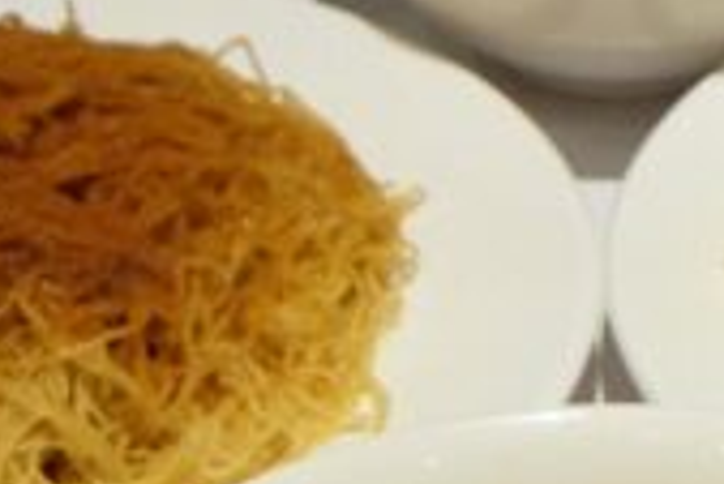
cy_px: 651
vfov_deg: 5.9
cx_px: 660
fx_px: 4670
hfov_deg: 8.8
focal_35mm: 232
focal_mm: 34.3
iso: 2500
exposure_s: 1/60
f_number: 6.4
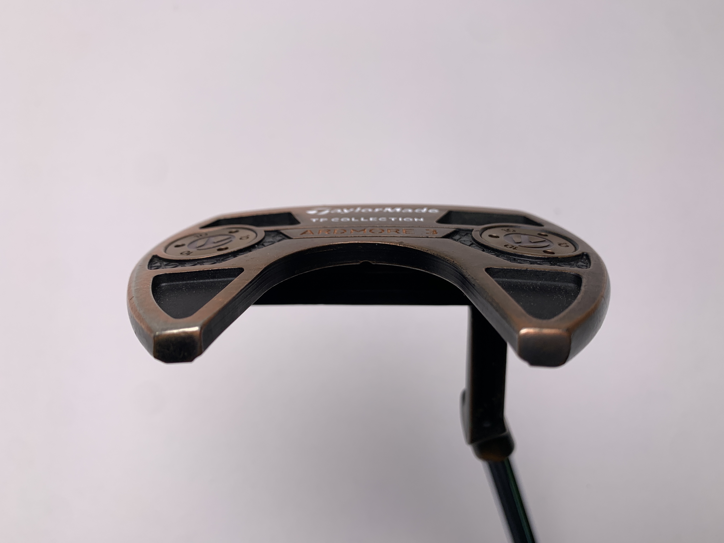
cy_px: 272
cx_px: 362
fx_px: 544
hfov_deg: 67.3
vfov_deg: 53.1
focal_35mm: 26
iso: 25
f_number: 1.8
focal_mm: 4.25
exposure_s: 1/310
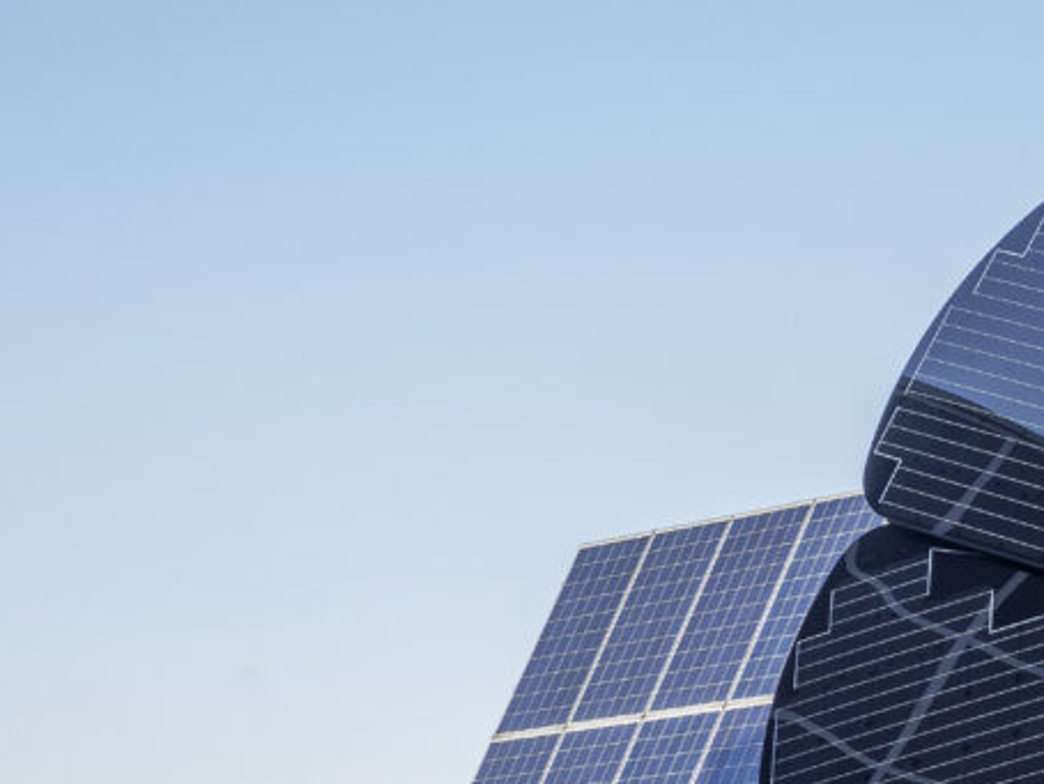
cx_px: 1368
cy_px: 701
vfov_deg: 10.0
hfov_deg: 12.9
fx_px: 4466
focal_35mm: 148
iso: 64
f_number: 6.3
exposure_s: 1/60
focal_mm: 28
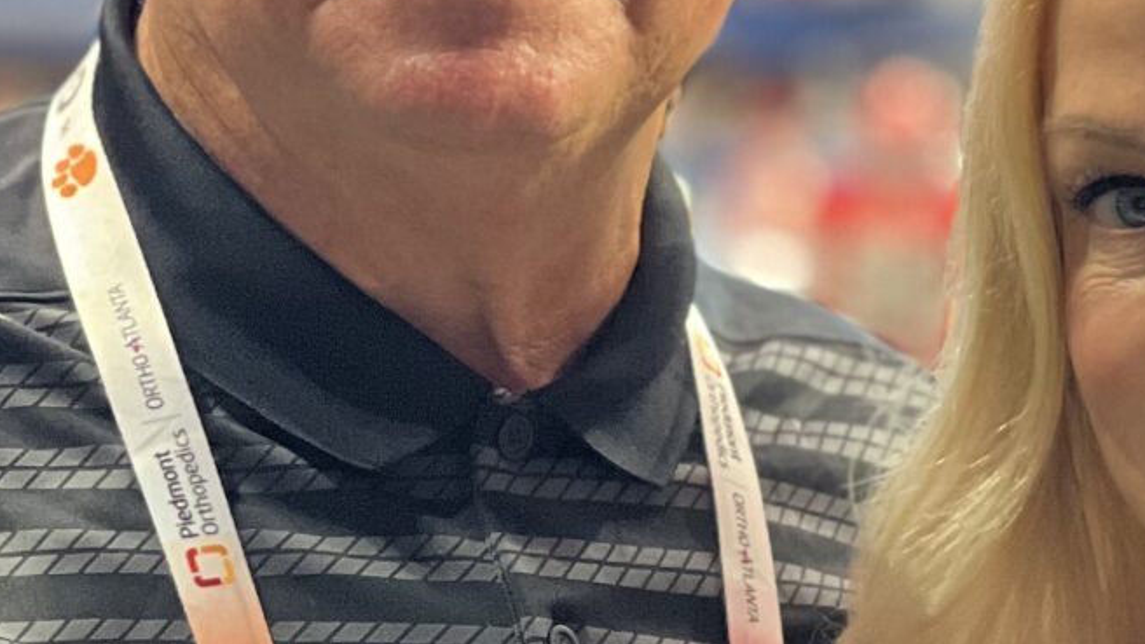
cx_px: 860
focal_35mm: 262
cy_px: 993
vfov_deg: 4.6
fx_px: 7955
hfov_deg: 8.2
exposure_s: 1/40
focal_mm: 9
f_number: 2.8
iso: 200
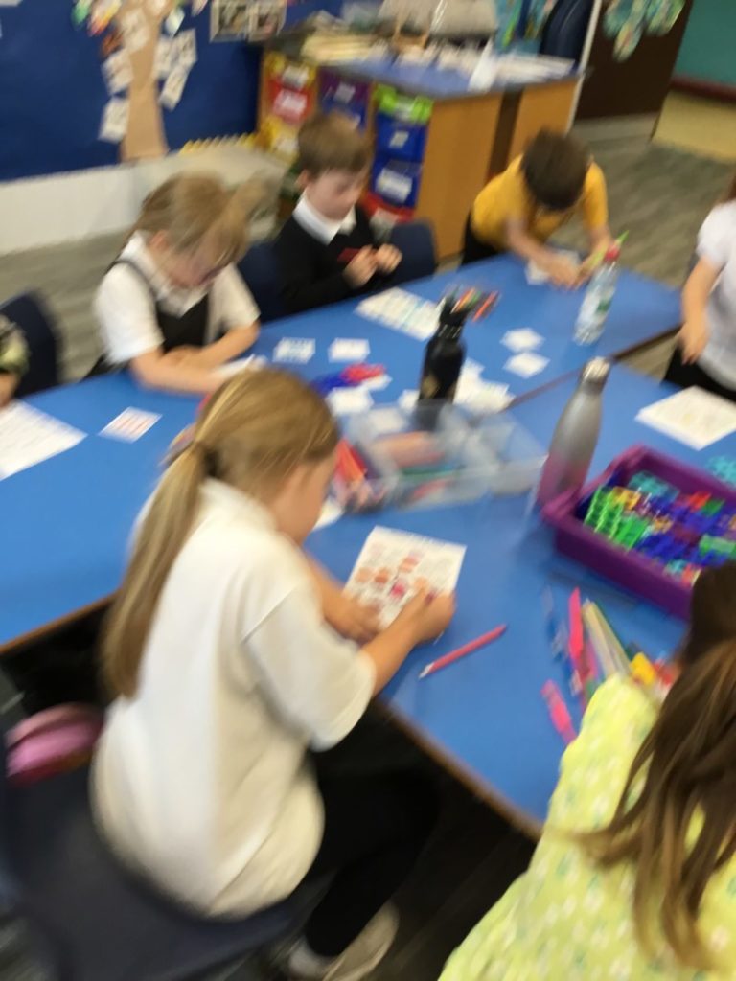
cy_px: 490
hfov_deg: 45.4
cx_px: 368
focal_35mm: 31
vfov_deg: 58.4
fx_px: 879
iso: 64
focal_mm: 3.3
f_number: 2.4
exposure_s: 1/33
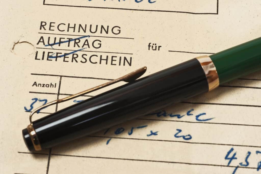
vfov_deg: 19.5
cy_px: 87
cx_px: 130
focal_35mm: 70
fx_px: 508
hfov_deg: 28.8
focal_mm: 70
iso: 100
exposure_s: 1/125
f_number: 20
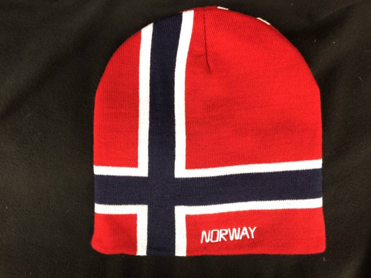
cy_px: 138
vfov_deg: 48.2
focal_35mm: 29
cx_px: 183
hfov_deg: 61.7
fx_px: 311
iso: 80
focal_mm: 3.99
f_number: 1.8
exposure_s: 1/15
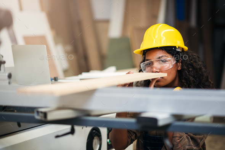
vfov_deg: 16.1
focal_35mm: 85
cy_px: 75
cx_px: 112
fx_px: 531
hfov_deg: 23.9
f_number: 1.8
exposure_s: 1/160
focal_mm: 85
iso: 400
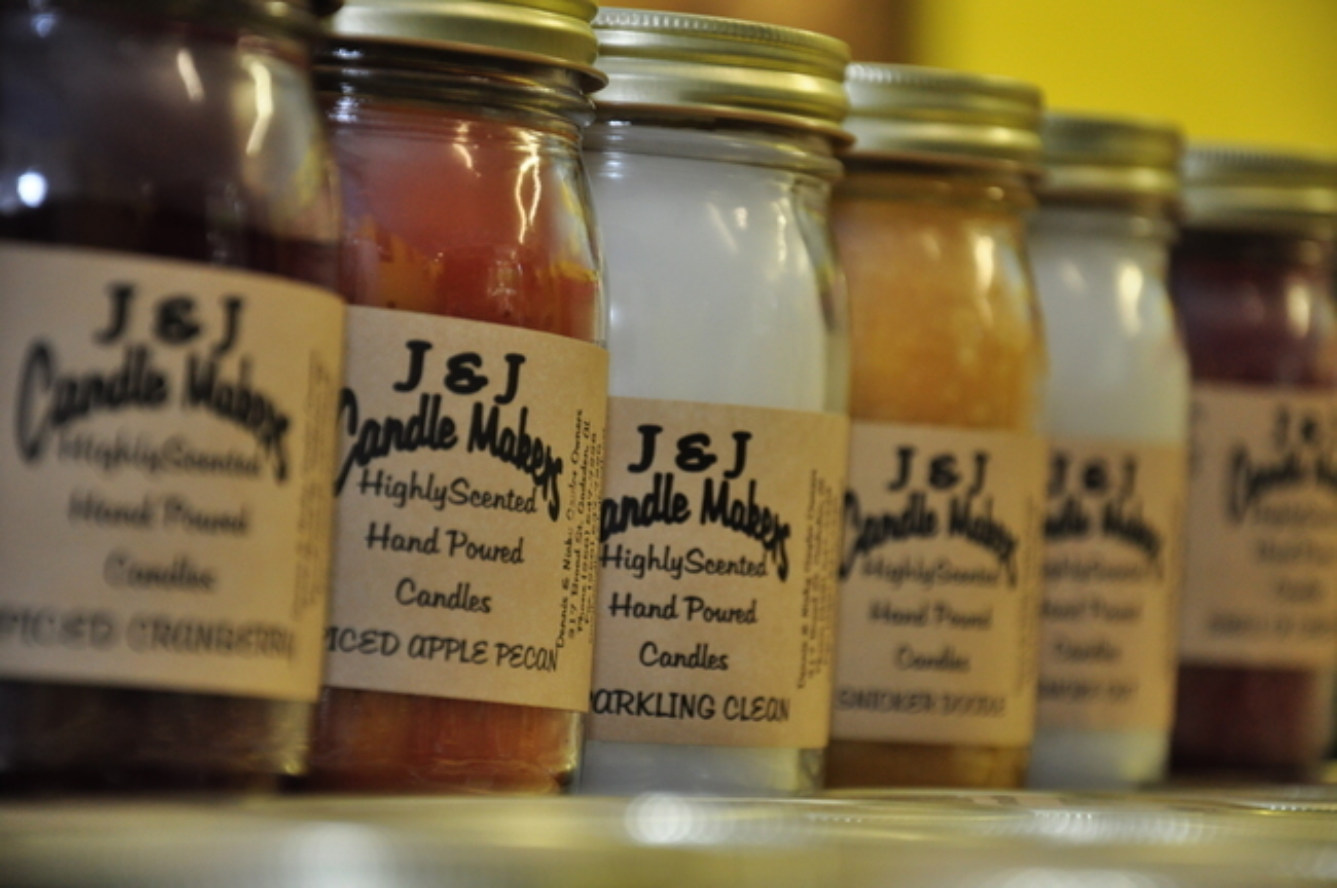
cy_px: 444
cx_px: 668
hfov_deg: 13.1
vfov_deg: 8.7
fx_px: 5843
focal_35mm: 158
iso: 800
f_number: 5.6
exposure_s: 1/30
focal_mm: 105
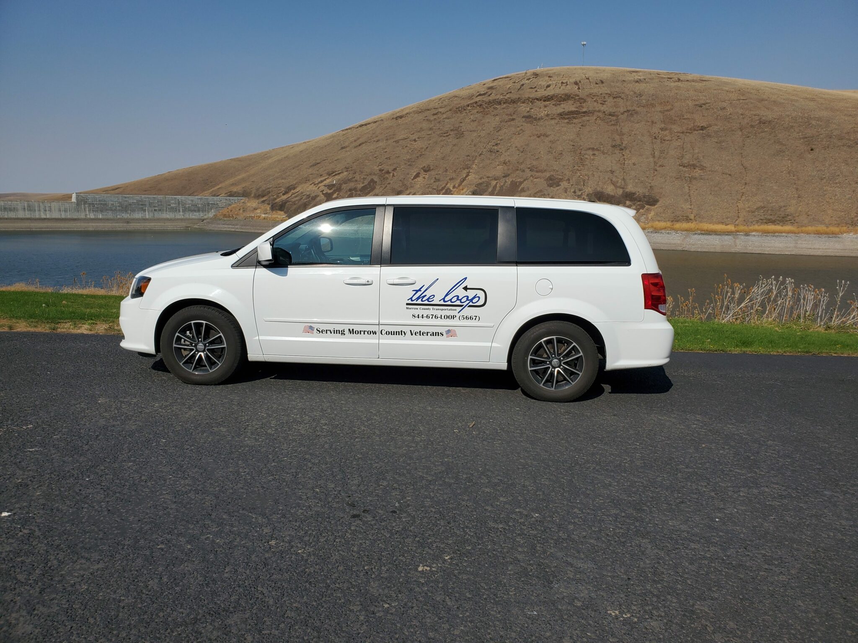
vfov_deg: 53.1
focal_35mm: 26
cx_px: 429
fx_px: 644
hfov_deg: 67.3
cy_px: 322
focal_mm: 4.3
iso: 50
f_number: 2.4
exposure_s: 1/3363
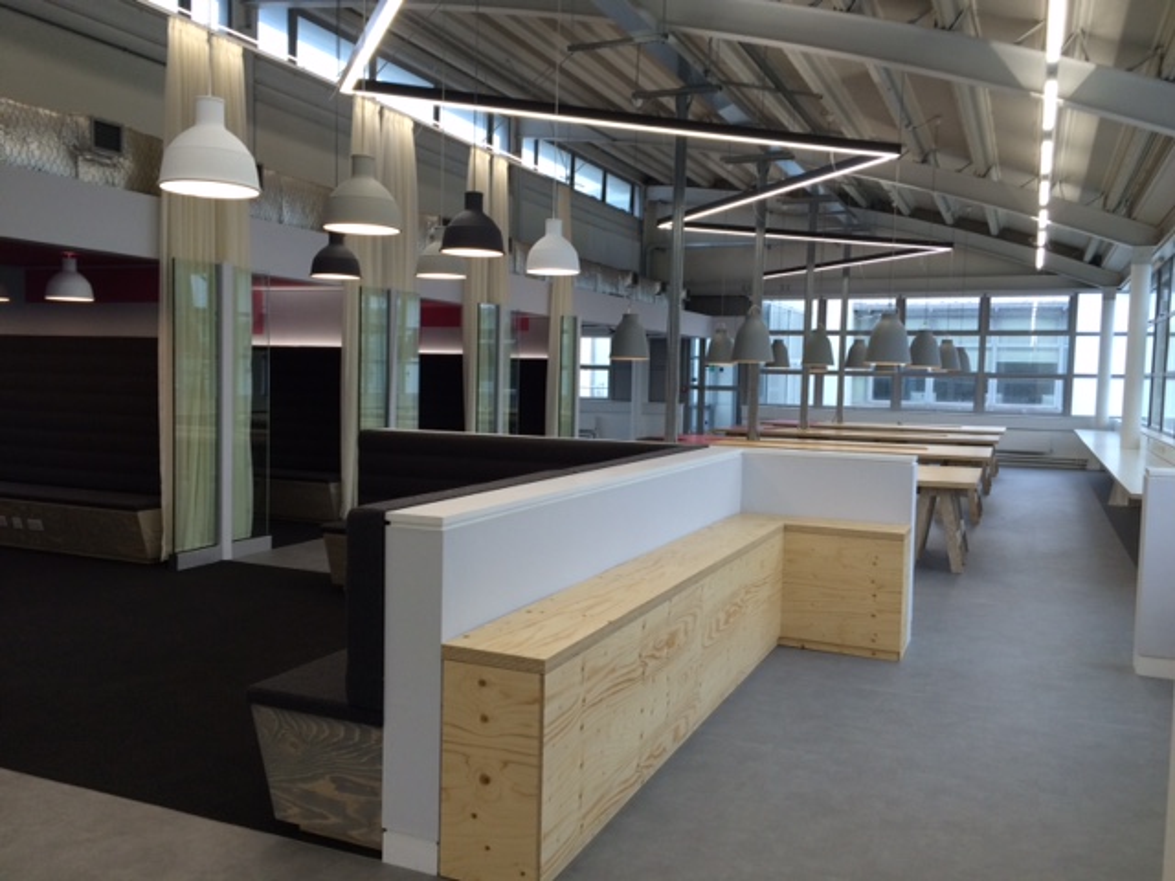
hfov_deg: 61.7
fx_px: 984
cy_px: 440
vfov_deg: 48.2
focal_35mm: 29
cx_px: 588
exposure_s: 1/120
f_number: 2.2
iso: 64
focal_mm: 4.15
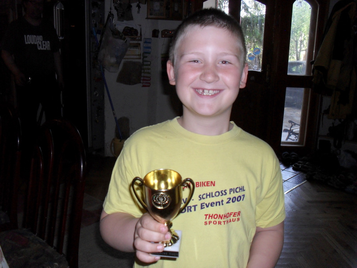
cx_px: 178
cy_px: 134
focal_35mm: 35
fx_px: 361
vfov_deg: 40.7
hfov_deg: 52.6
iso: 200
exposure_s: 1/45
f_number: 3.2
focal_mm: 6.3
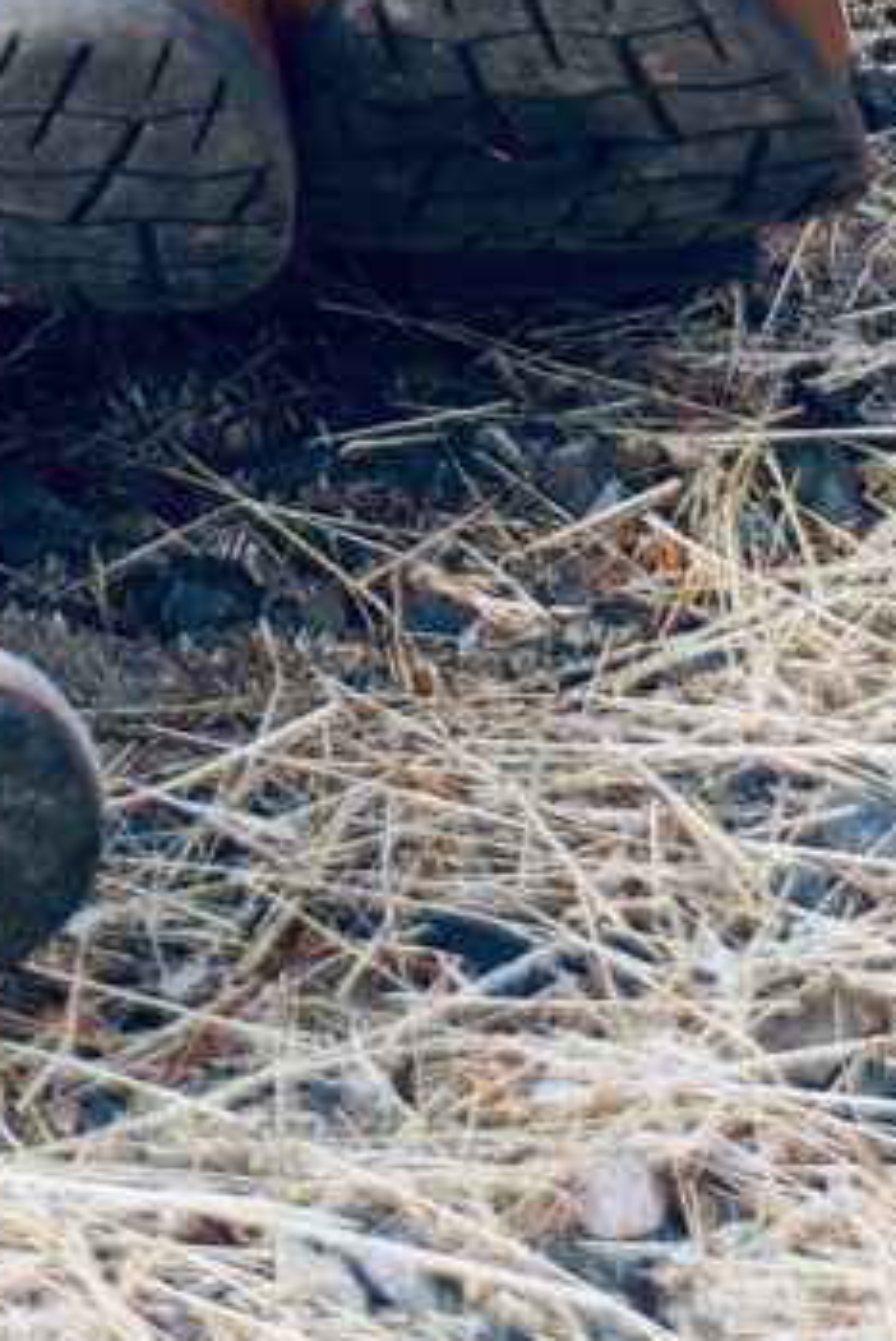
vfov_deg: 6.8
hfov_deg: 5.1
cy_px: -3088
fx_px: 9799
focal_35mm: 263
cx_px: -1323
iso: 160
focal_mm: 36
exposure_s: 1/320
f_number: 4
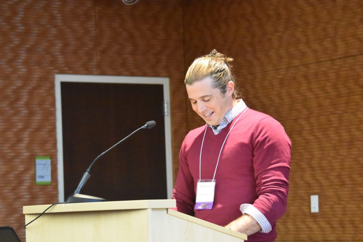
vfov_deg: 9.3
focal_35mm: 147
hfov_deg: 14.0
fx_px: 1482
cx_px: 182
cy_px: 121
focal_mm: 98
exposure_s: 1/60
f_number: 5.3
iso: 11400
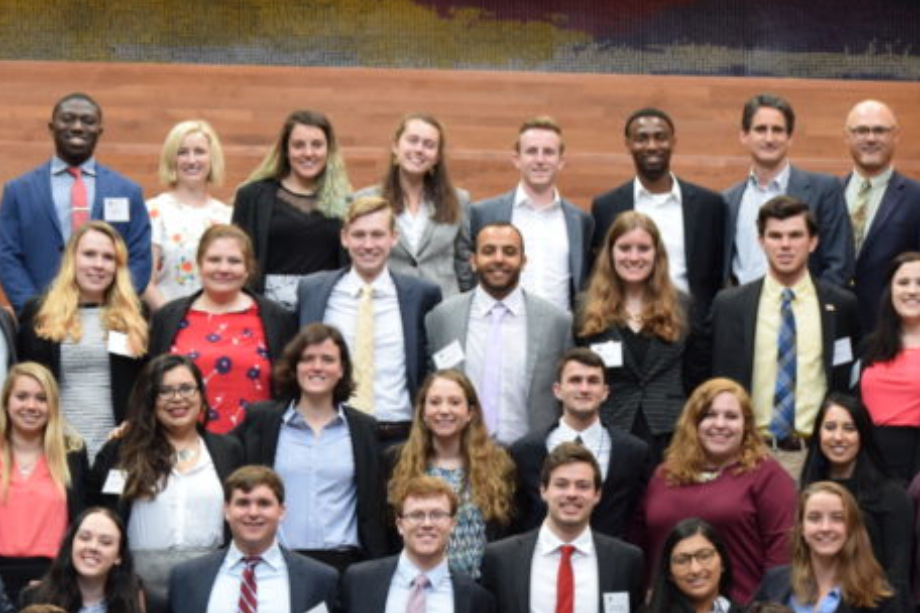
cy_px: 618
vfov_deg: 7.4
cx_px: 260
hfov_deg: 11.1
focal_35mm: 185
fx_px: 4731
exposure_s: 1/60
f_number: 4
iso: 800
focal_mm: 55
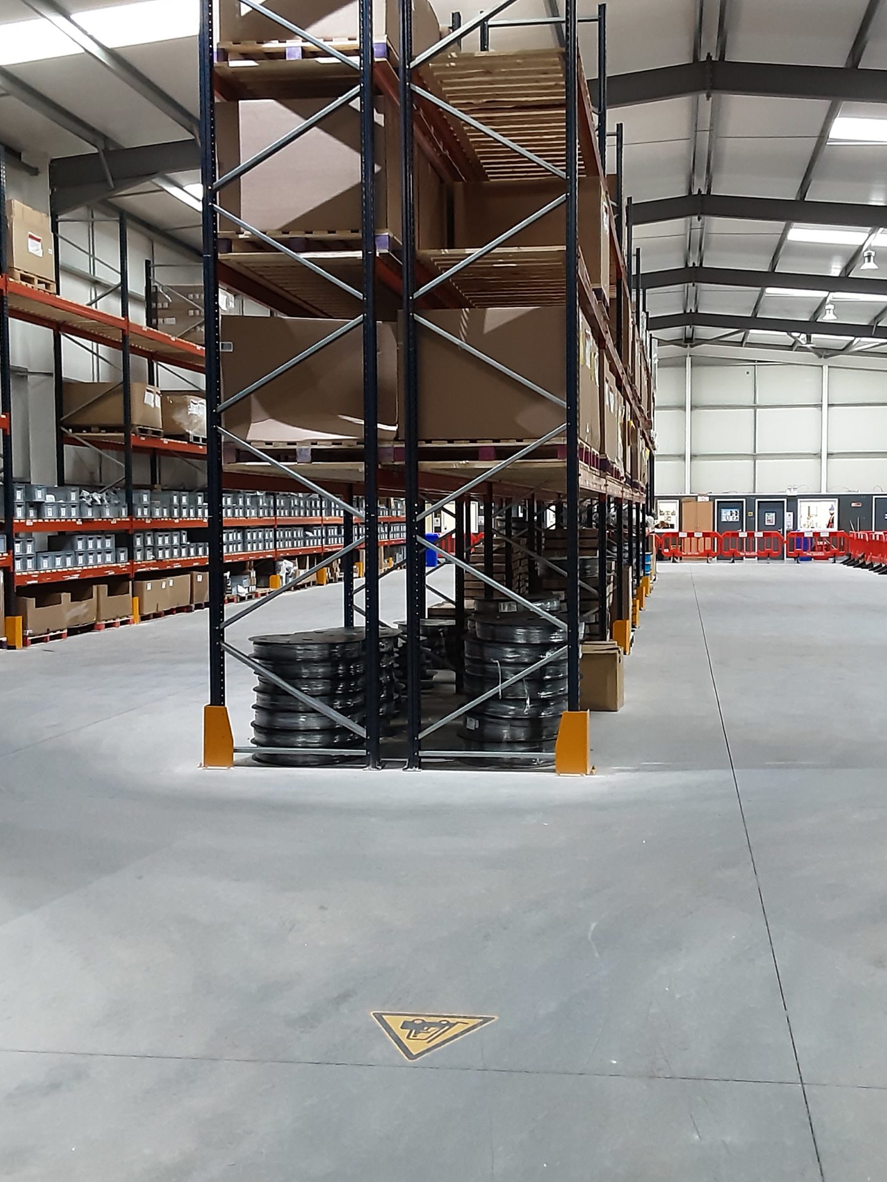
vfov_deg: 49.0
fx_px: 1298
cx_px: 512
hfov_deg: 37.6
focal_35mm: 38
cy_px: 599
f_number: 1.9
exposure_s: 1/25
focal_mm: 2.9
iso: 160
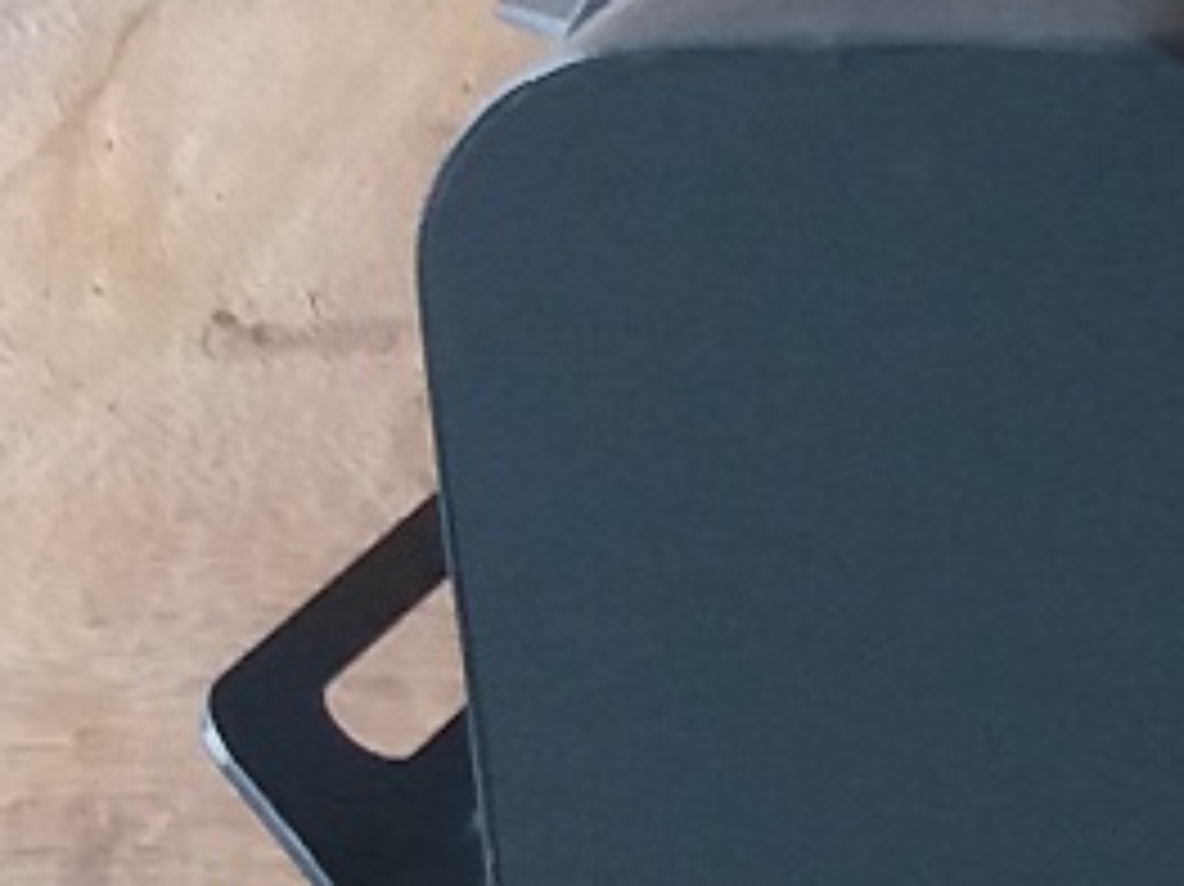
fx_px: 7282
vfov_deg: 6.9
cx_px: 2913
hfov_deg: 8.4
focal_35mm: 213
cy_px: -58
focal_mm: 3.7
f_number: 1.9
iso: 80
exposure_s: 1/30
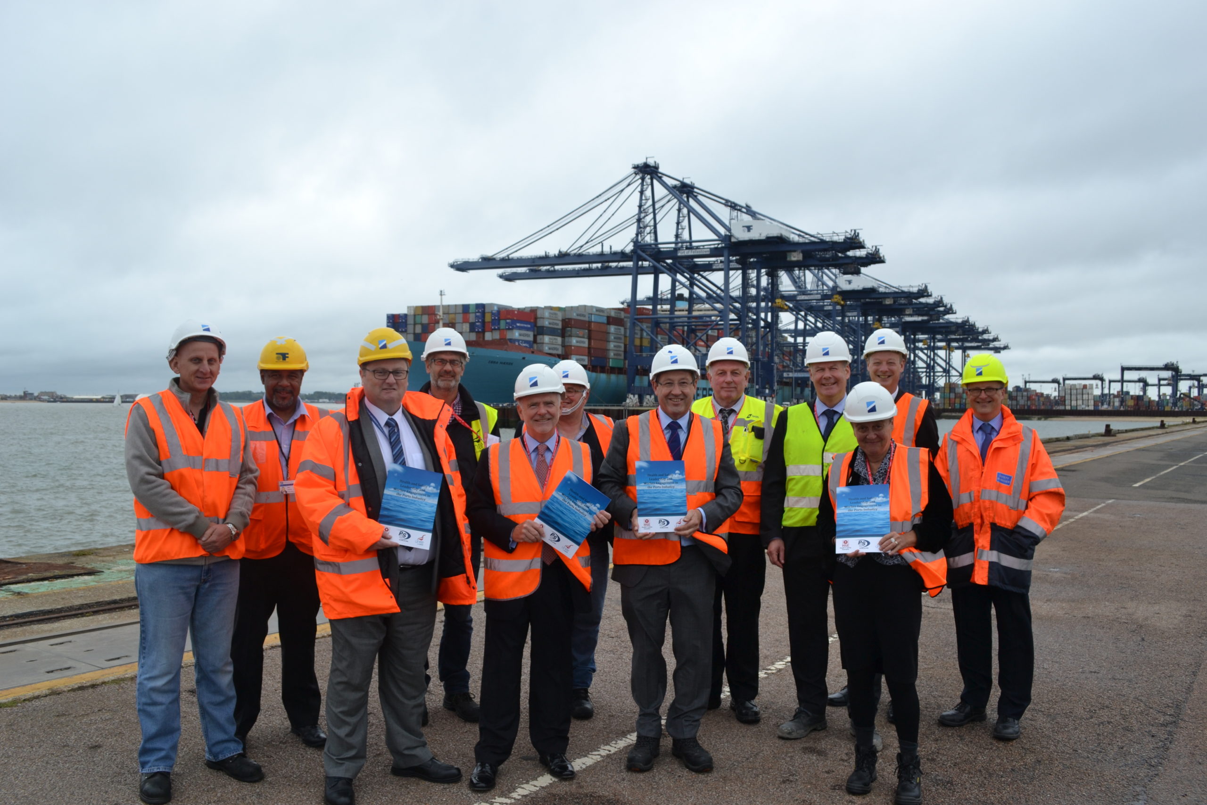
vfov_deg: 43.6
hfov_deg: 61.9
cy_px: 402
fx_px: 1006
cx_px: 604
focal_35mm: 30
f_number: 8
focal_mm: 20
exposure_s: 1/125
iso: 140
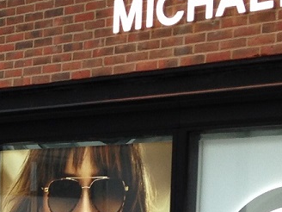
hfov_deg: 12.7
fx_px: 1230
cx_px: -70
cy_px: 266
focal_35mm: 151
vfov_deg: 9.7
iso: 50
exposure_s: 1/60
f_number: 2.4
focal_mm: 4.12
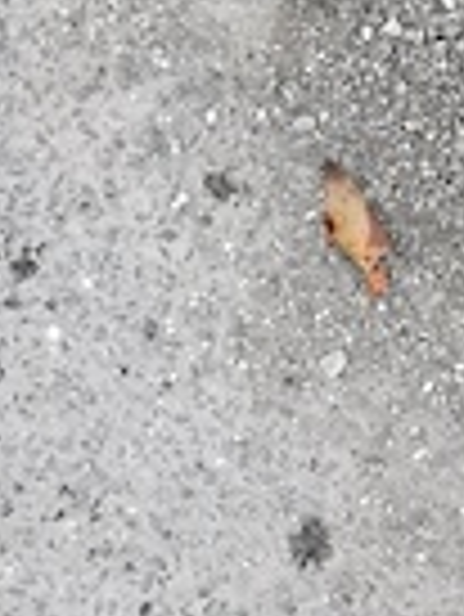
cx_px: 469
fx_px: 2819
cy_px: -1030
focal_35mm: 158
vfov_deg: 10.2
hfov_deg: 9.3
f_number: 1.6
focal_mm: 5.56
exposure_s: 1/33.3
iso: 320
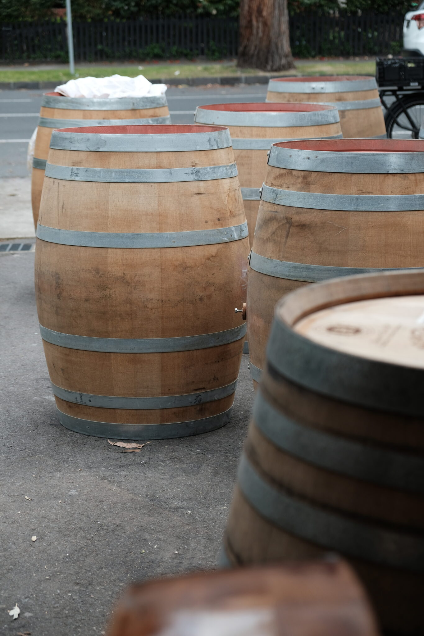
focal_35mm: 83
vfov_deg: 24.5
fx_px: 1466
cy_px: 318
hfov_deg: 16.5
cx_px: 212
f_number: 4
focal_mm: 55
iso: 200
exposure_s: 1/400
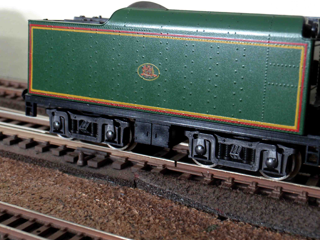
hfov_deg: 36.8
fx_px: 481
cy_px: 108
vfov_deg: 28.0
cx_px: 169
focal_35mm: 52
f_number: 3.9
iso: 100
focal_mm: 7.25
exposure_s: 1/6
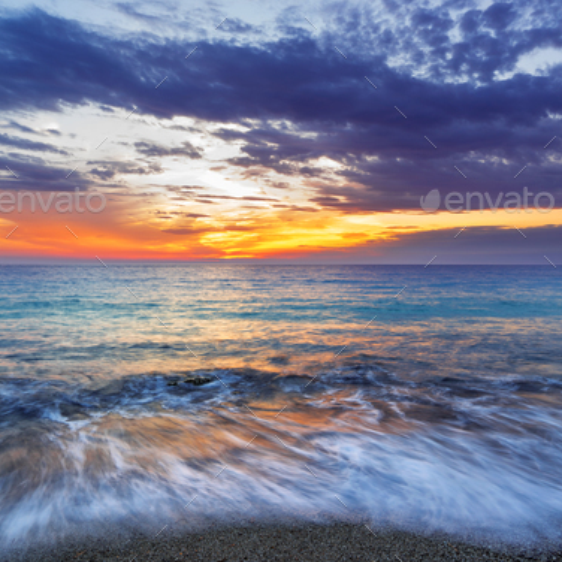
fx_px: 588
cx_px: 259
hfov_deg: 51.0
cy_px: 272
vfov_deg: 51.1
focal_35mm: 32
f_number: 11
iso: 50
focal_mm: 24
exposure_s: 1/2
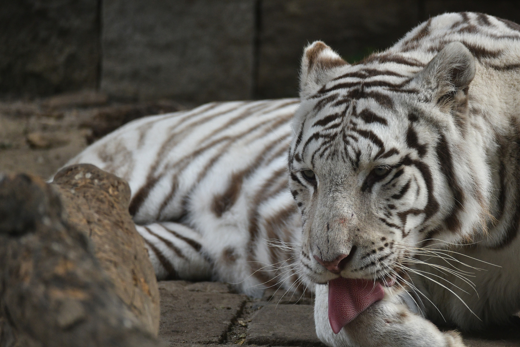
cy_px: 210
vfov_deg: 4.3
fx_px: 4650
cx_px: 348
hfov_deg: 6.4
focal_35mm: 322
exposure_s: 1/640
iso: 1100
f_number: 5.6
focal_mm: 240
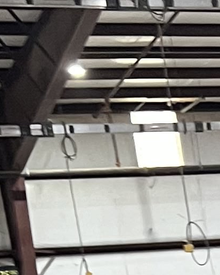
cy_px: 712
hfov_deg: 6.9
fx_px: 1613
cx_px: 684
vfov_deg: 8.7
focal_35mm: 198
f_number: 1.5
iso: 125
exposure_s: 1/60
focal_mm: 5.7
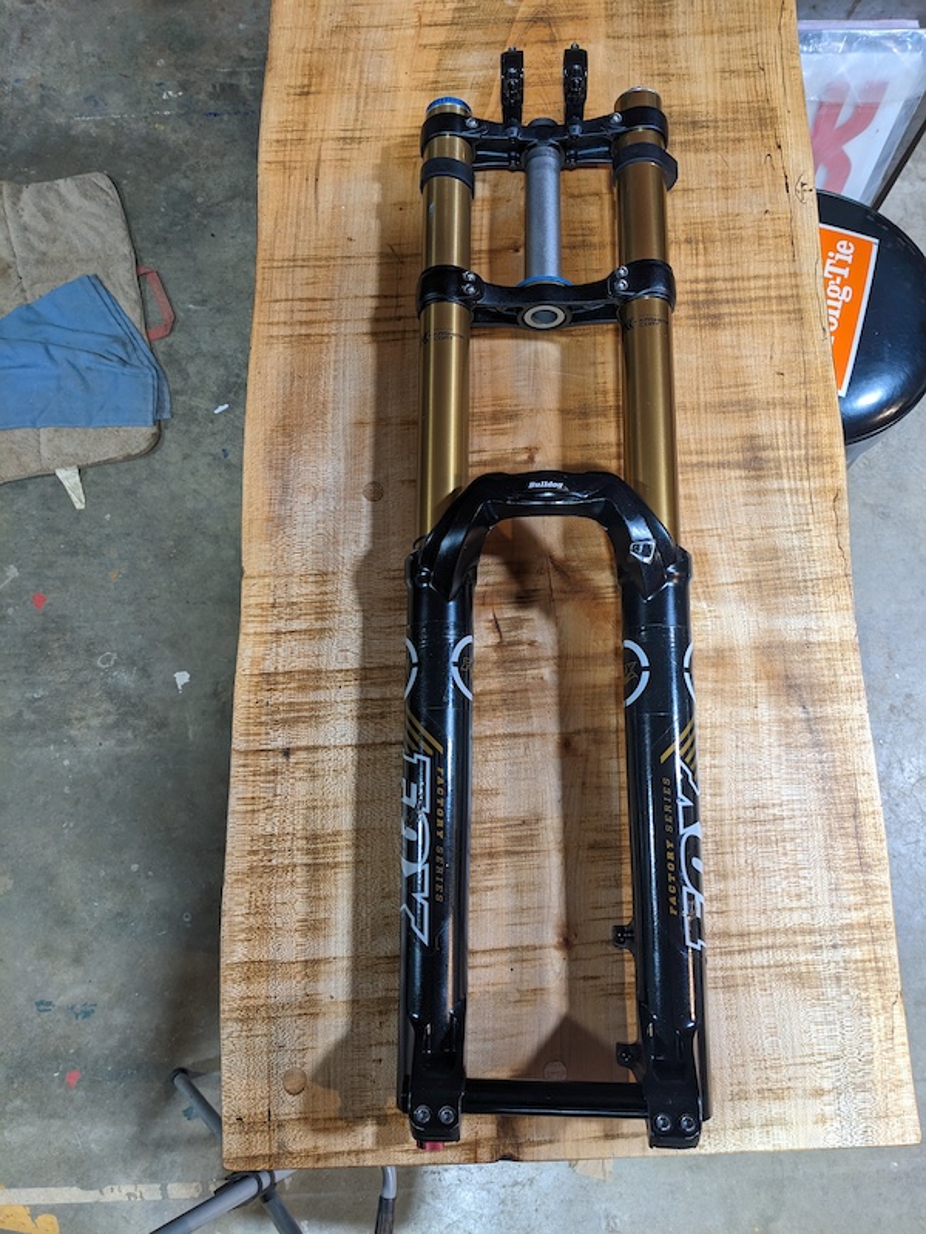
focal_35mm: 27
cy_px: 617
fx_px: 963
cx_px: 463
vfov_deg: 65.3
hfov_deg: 51.4
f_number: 1.73
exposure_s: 1/24
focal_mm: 4.38
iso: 55
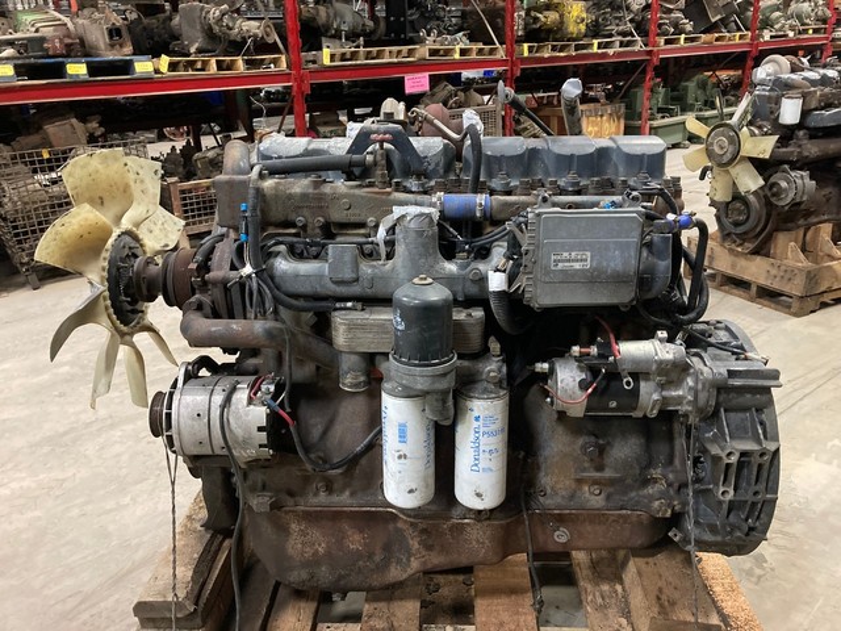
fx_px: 680
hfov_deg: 63.4
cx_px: 420
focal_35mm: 28
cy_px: 316
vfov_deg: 49.7
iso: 500
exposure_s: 1/30
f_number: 1.8
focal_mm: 3.99
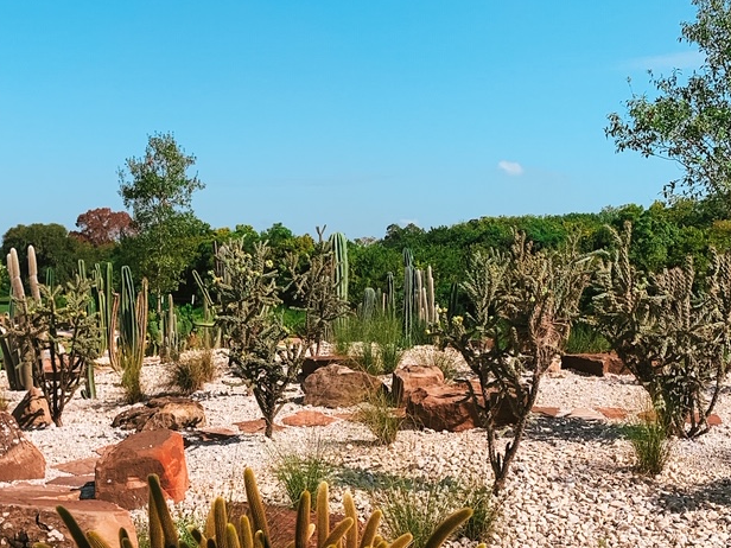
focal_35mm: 54
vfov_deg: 26.6
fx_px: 1140
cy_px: 422
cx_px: 286
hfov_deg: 35.4
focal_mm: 4.25
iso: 25
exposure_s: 1/2800
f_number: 1.8
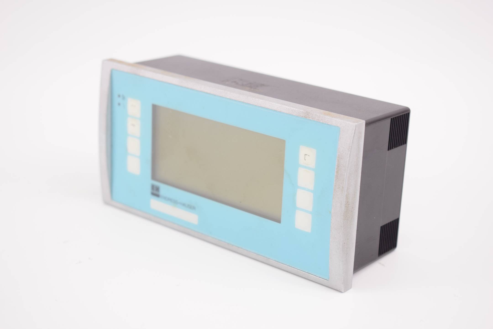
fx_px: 987
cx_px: 246
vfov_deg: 19.0
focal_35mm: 72
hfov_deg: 28.1
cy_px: 164
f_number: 5.3
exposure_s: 1/90
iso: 450
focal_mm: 48
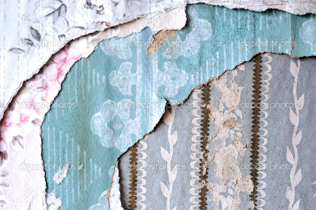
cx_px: 158
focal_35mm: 82
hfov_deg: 24.6
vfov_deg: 16.5
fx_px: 723
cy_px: 105
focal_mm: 55
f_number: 16
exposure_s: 4
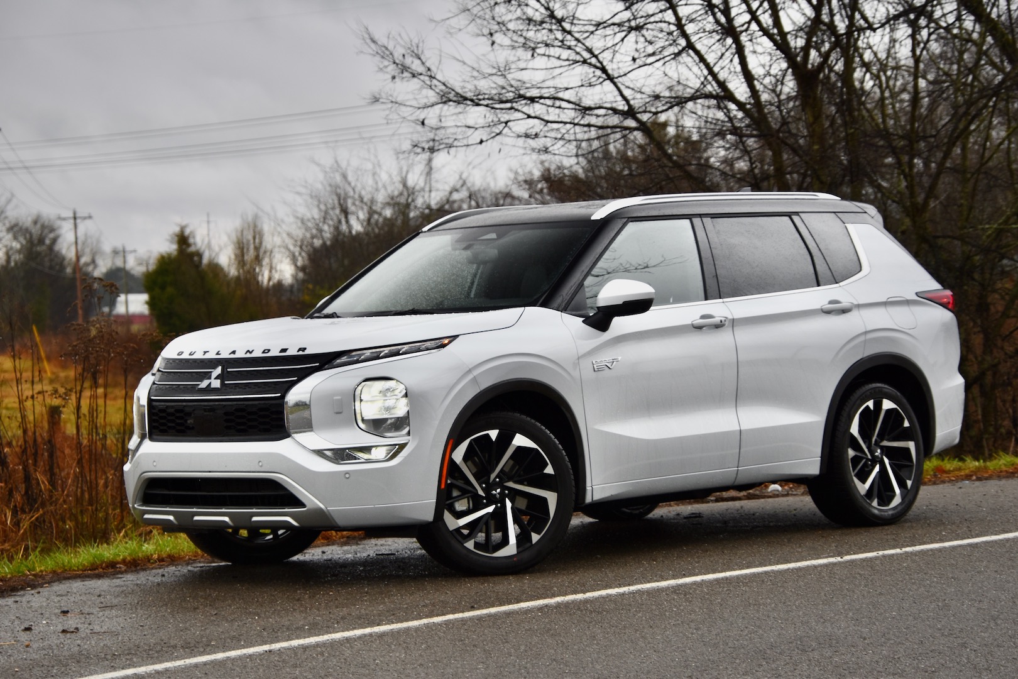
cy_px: 340
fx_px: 2969
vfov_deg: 13.0
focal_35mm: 105
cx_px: 509
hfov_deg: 19.5
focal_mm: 70
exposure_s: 1/125
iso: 200
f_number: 4.5
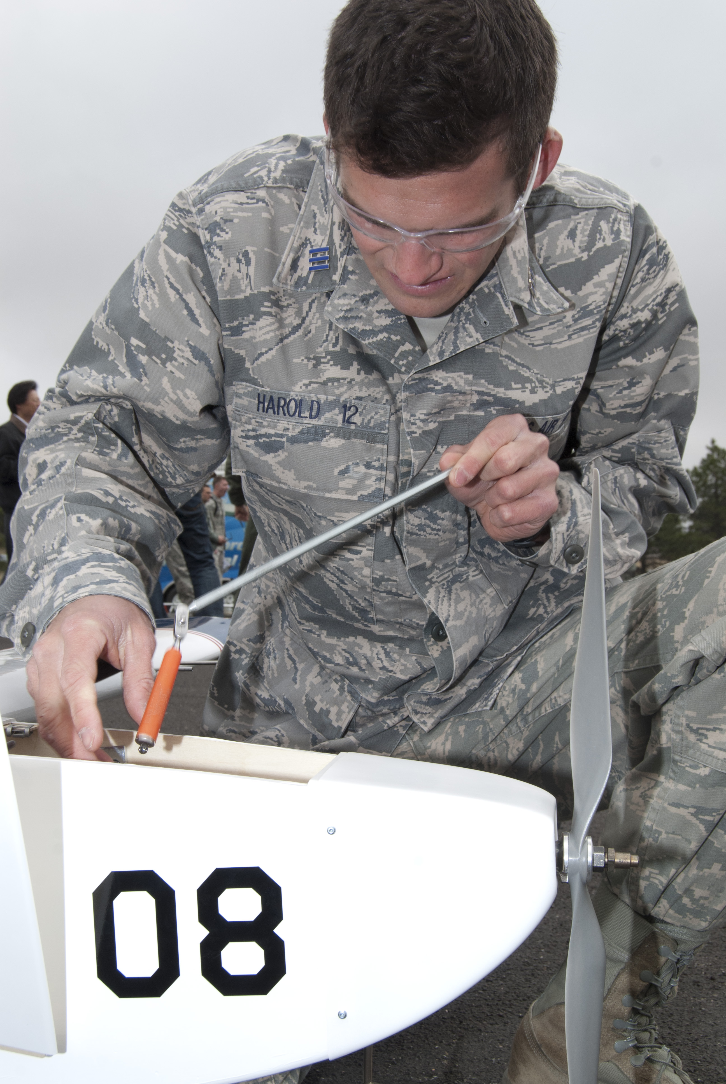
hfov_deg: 34.3
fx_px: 1176
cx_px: 363
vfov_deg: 49.5
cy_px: 542
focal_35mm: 39
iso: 200
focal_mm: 26
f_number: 10
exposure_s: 1/80
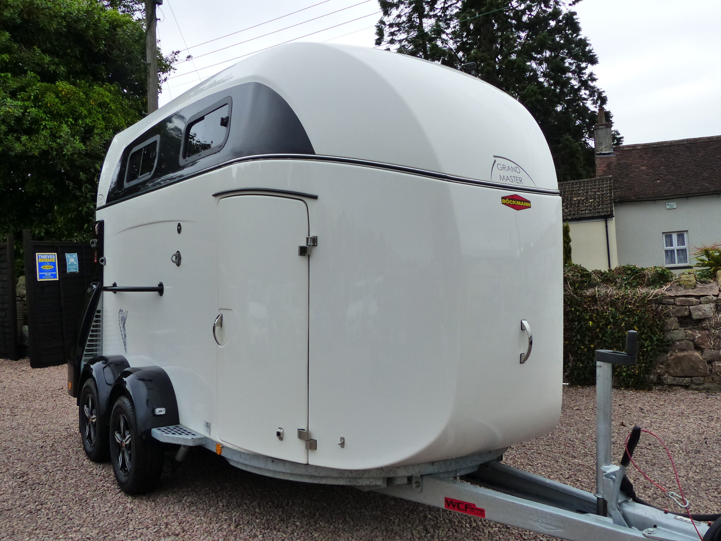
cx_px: 360
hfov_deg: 58.4
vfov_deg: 45.4
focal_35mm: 31
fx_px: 646
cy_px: 270
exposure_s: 1/640
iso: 250
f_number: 4
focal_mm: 5.4
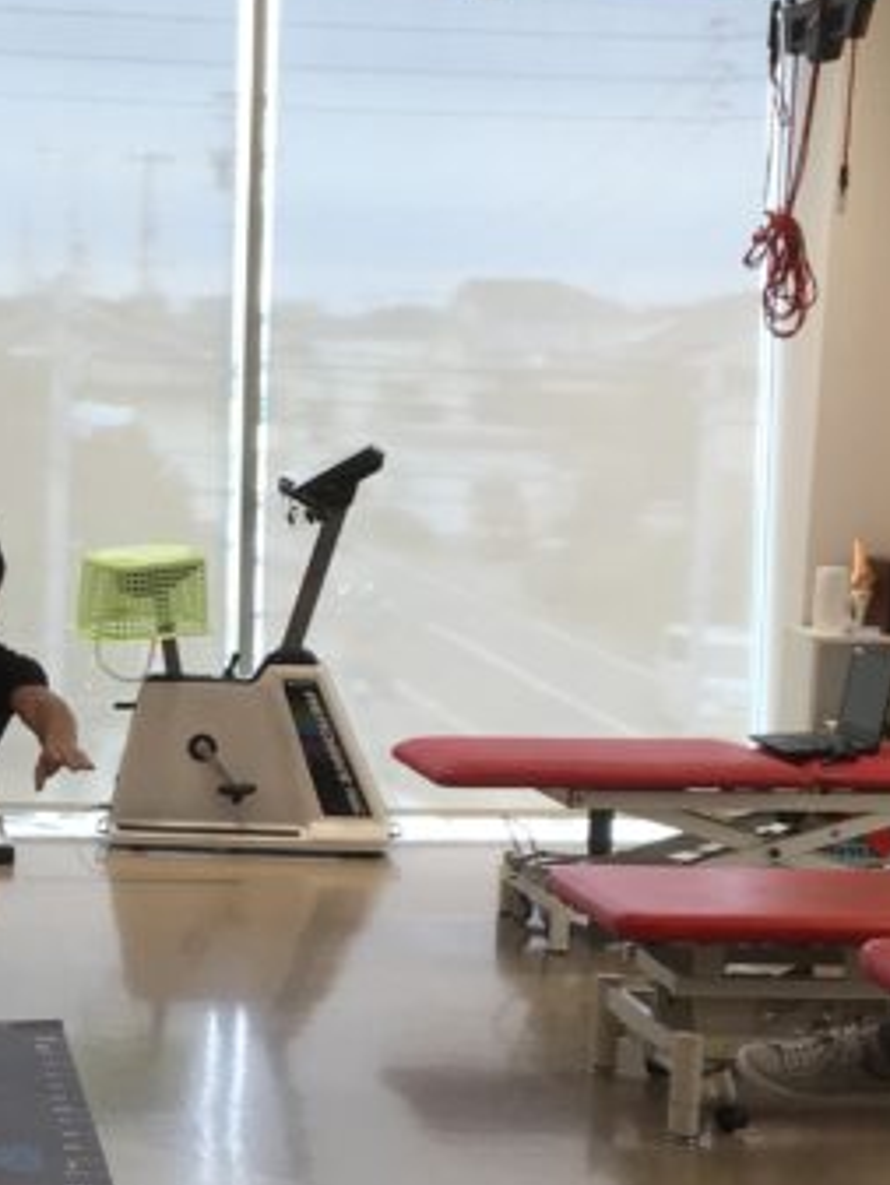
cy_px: 847
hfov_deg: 16.2
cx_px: -134
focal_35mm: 88
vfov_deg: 22.1
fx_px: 3015
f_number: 2.2
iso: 25
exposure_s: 1/60
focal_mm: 4.15
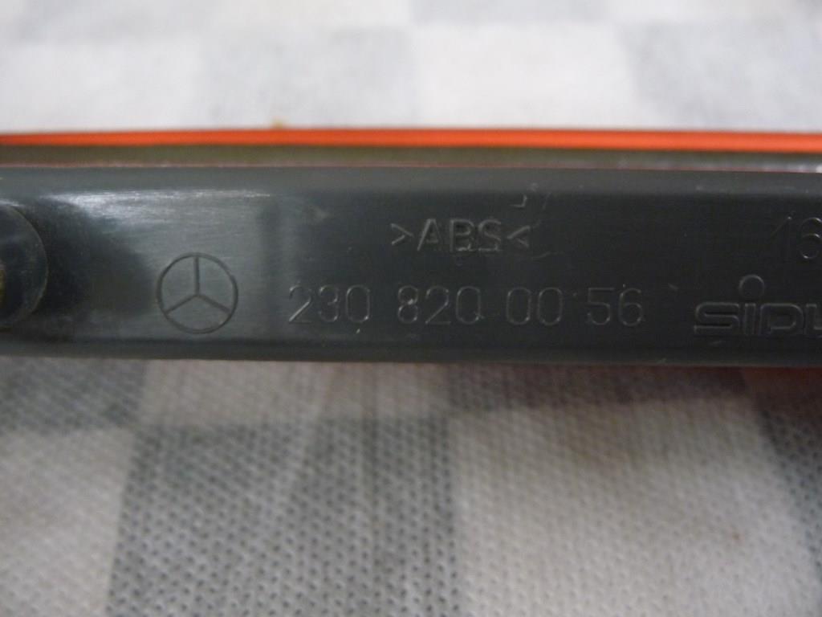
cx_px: 411
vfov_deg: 48.2
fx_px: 689
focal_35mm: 29
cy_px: 308
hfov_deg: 61.7
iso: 400
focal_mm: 4.7
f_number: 3.3
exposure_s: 1/25
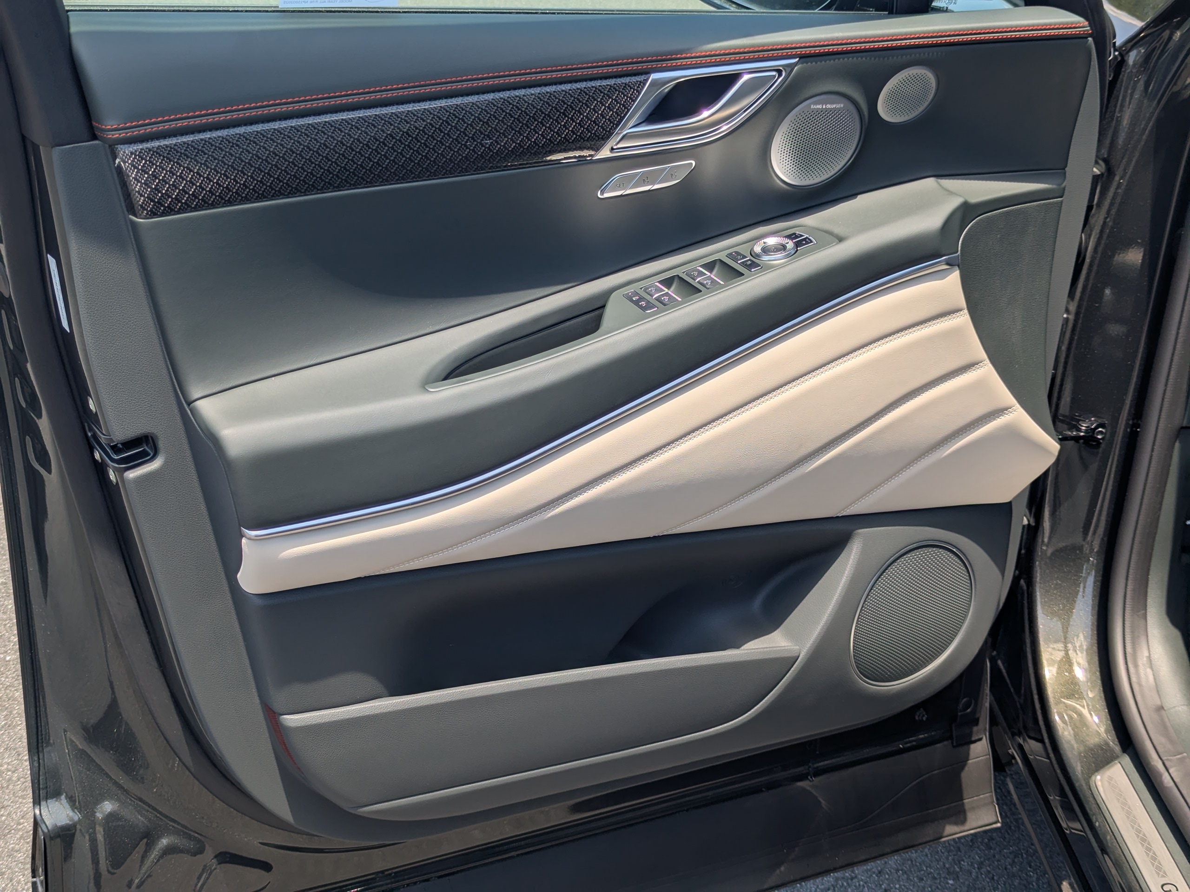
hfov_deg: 39.7
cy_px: 446
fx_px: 1650
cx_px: 595
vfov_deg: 30.3
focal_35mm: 48
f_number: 1.85
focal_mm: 6.81
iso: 44
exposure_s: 1/1206
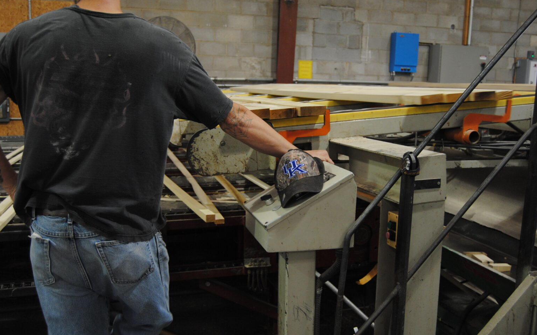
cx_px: 269
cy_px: 173
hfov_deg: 49.3
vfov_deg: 32.0
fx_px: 585
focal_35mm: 40
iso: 400
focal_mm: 26
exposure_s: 1/30
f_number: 4
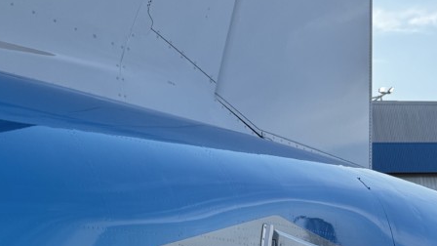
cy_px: 137
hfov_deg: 28.5
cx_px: 15
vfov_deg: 17.2
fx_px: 811
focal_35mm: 70
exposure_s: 1/2415
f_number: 1.78
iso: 80
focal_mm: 6.76
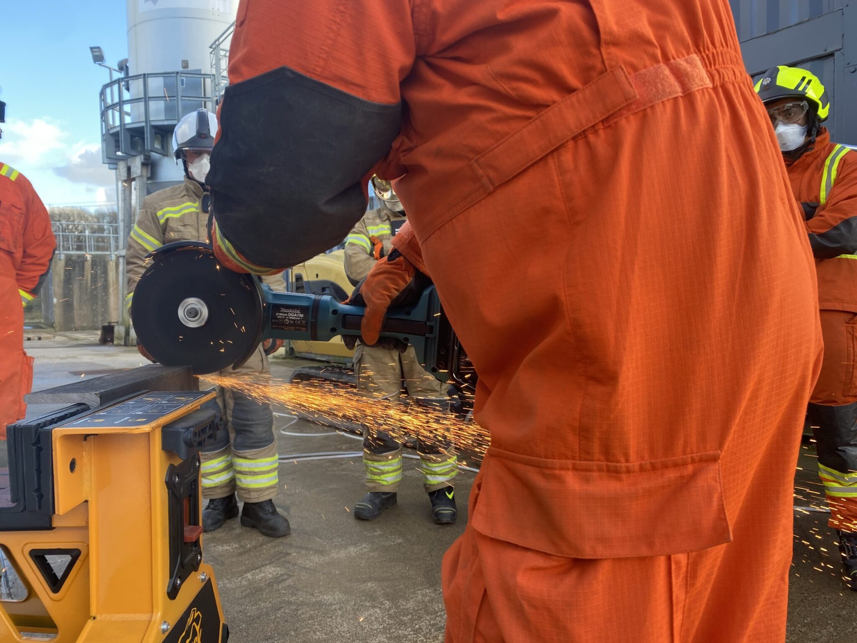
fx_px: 644
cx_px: 428
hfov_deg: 67.3
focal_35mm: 26
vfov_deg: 53.1
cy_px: 322
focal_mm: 4.25
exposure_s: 1/142
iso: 32
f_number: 1.8
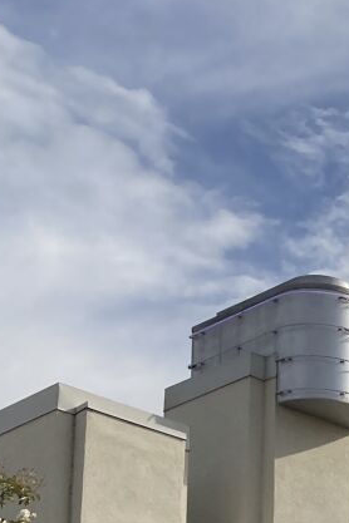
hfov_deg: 10.3
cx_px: 826
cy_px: 747
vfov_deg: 16.3
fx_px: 1687
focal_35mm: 116
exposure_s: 1/4367
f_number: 1.8
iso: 20
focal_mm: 3.99
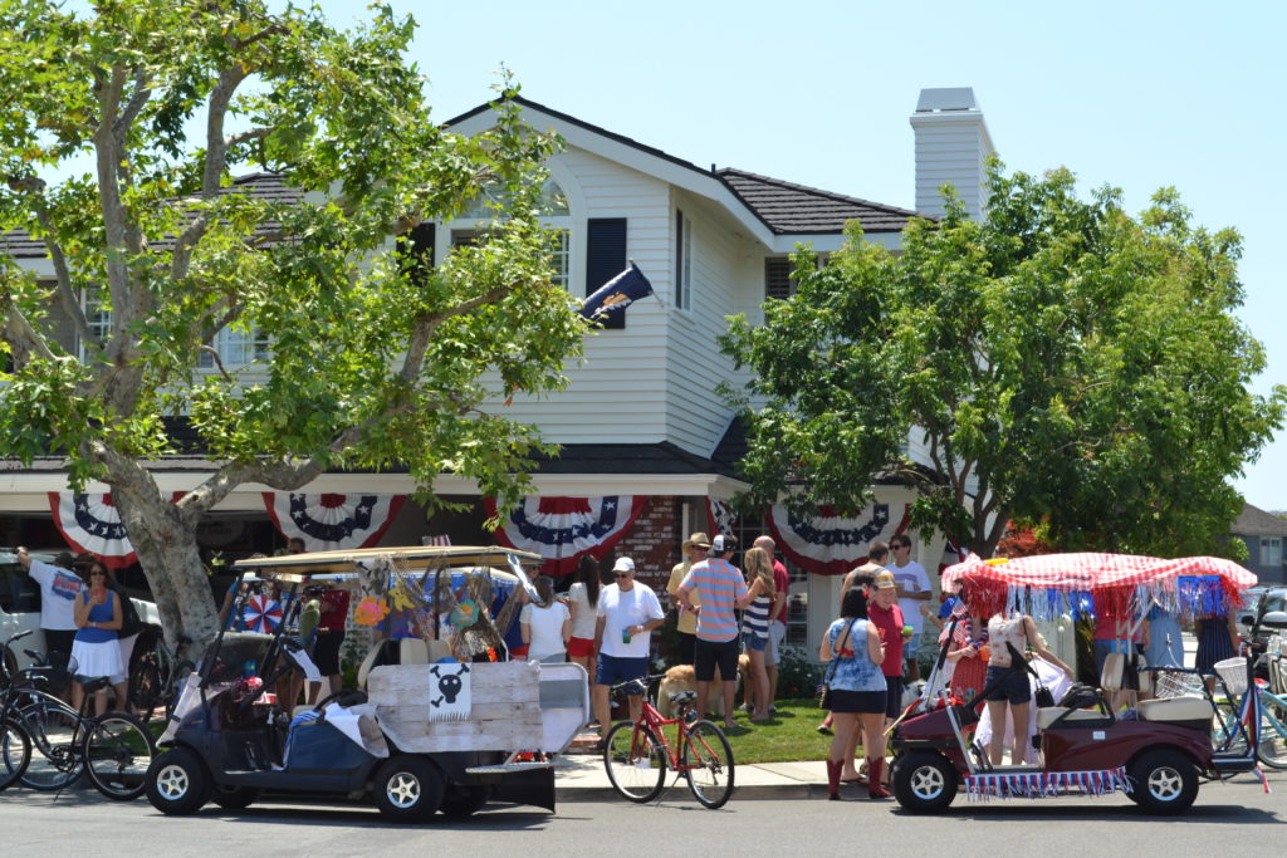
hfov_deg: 31.9
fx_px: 2252
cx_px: 644
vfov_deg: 21.6
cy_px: 429
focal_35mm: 63
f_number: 10
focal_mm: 42
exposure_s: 1/400
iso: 400
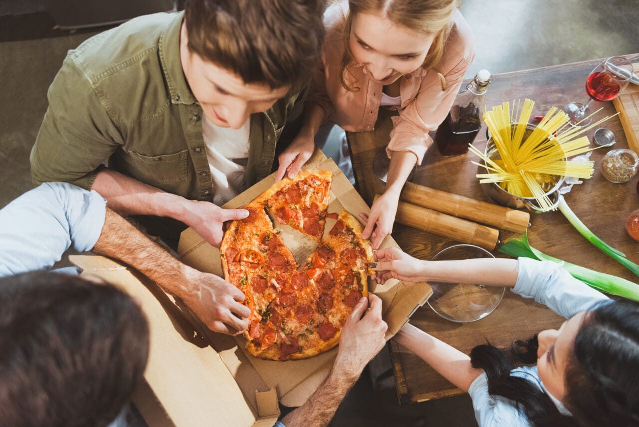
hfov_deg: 58.7
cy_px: 214
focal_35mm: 32
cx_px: 320
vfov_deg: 41.2
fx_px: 568
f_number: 3.2
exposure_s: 1/160
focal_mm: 32
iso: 250
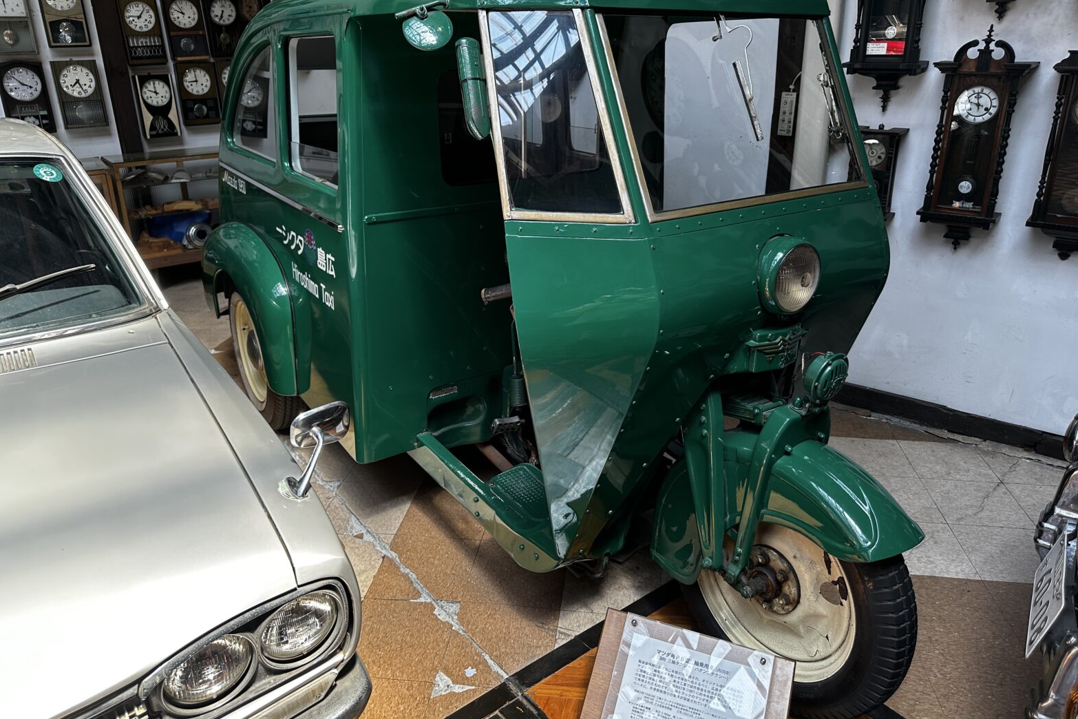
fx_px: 749
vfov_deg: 51.2
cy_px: 324
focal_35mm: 25
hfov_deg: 71.5
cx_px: 539
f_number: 1.78
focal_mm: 6.86
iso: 125
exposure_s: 1/120
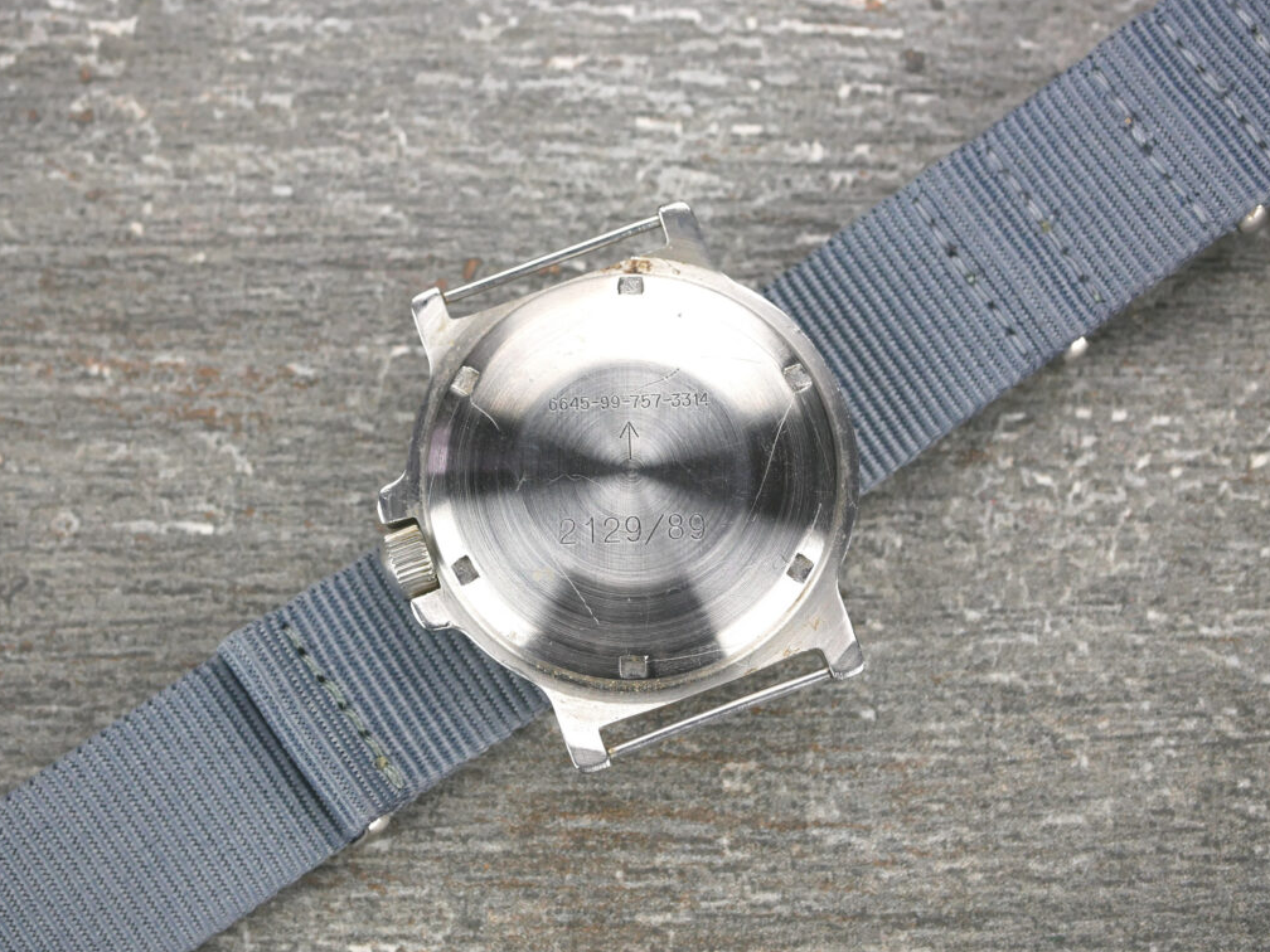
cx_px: 630
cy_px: 480
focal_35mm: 61
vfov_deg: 24.0
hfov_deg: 31.7
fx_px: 2238
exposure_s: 1/320
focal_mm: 30
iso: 800
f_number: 4.5
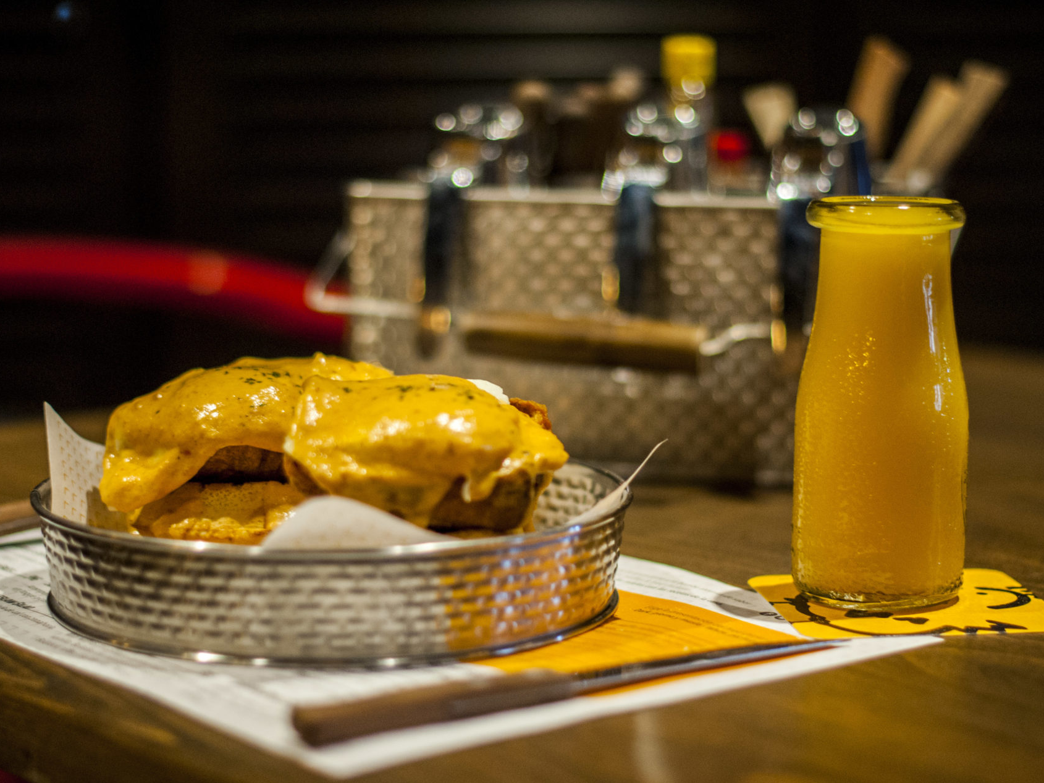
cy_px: 392
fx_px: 2473
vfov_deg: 18.0
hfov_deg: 23.8
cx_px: 501
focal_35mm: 82
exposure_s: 1/80
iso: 400
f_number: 1.4
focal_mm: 50
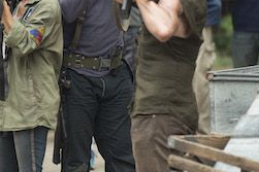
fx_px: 3271
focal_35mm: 455
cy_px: 65
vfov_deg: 3.0
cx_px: 29
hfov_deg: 4.5
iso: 200
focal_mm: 190
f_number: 3.2
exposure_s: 1/400
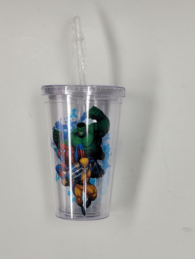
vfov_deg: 25.7
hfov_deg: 19.4
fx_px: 571
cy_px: 130
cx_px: 98
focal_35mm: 76
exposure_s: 1/60
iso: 50
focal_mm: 7.12
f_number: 2.4
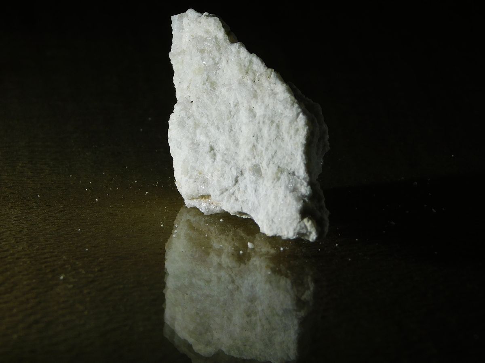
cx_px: 242
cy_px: 182
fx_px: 3251
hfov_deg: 8.5
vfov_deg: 6.4
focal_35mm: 232
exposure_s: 1/80
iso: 125
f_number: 5.6
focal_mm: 41.3
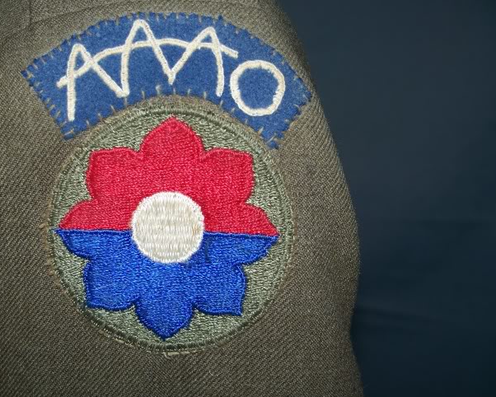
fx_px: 705
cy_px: 207
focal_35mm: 48
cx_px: 179
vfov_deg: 31.5
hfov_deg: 38.5
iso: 80
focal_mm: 7.8
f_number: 2.8
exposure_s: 1/60
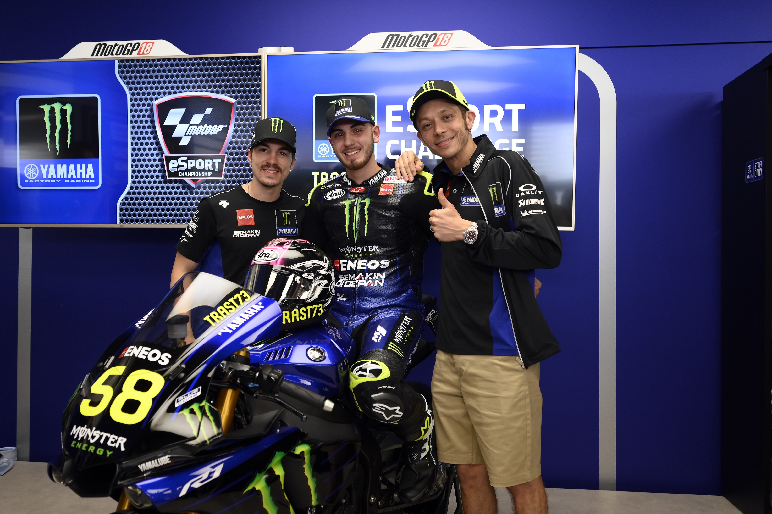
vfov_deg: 43.6
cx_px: 386
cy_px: 257
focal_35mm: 30
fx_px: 643
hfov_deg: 62.0
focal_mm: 30
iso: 1600
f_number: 4
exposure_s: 1/125
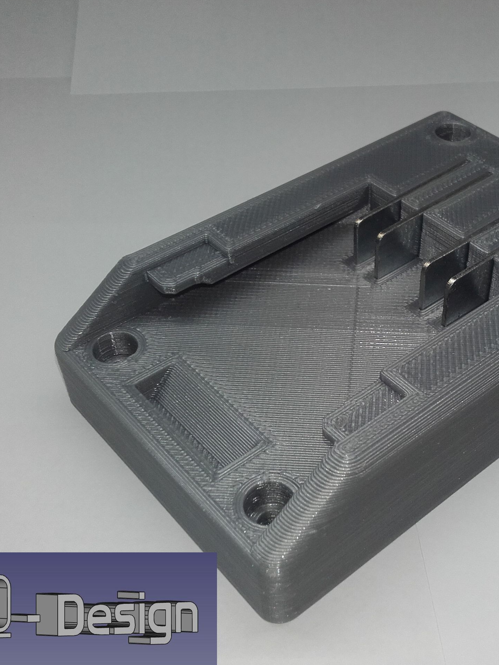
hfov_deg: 33.8
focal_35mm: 42
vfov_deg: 44.8
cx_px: 365
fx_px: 807
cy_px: 333
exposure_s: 1/374
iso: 50
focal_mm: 3.31
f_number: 2.2
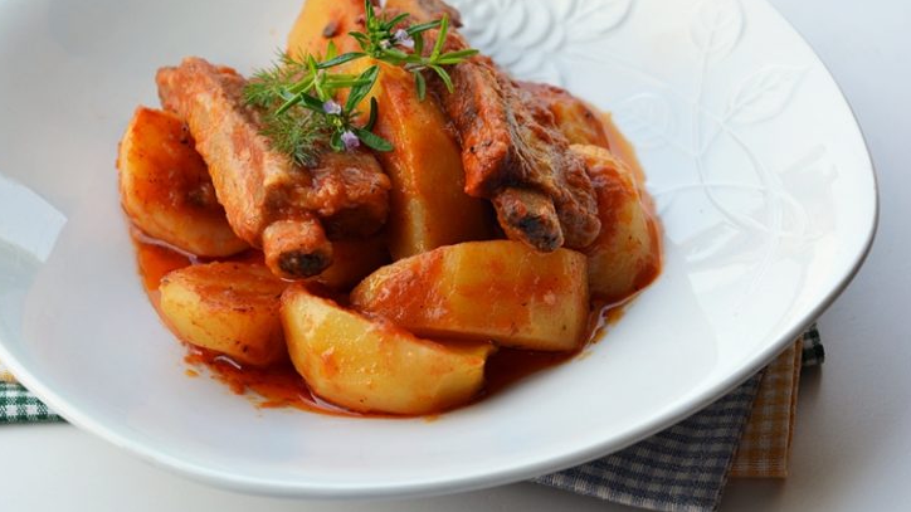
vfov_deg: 12.1
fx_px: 2415
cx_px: 430
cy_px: 234
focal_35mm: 100
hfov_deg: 21.4
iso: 360
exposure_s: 1/125
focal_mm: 60
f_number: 8
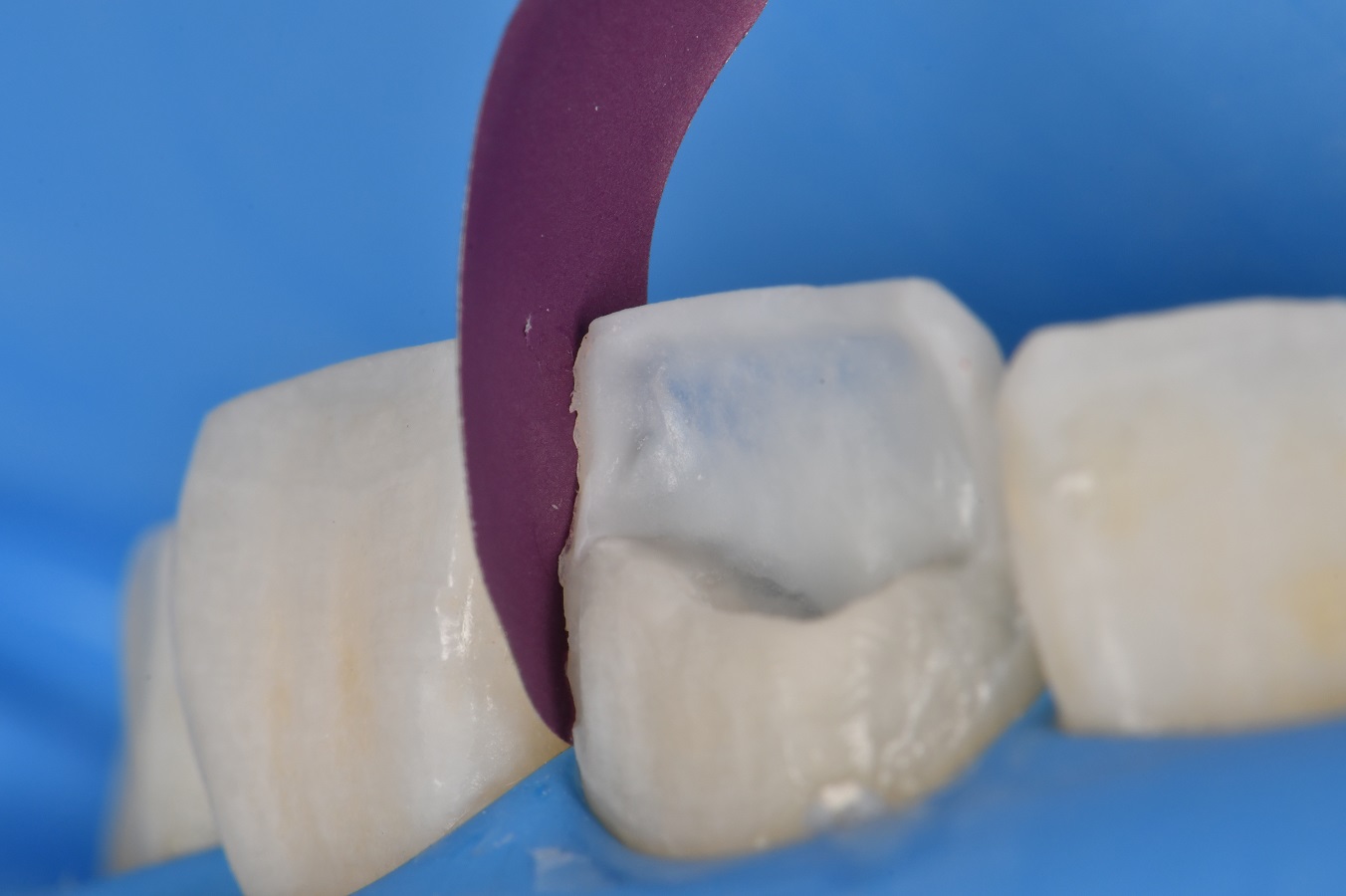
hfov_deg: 13.1
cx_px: 673
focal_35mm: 157
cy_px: 448
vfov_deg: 8.7
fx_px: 5867
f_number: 32
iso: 200
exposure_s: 1/160
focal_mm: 105
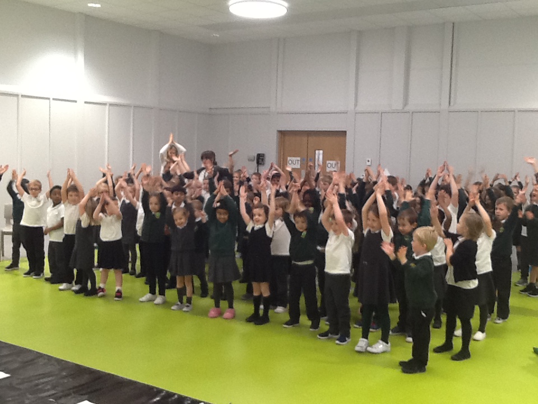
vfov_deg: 32.9
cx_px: 269
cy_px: 202
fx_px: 684
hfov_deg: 42.9
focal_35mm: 44
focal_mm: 2.03
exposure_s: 1/30
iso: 100
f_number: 2.4
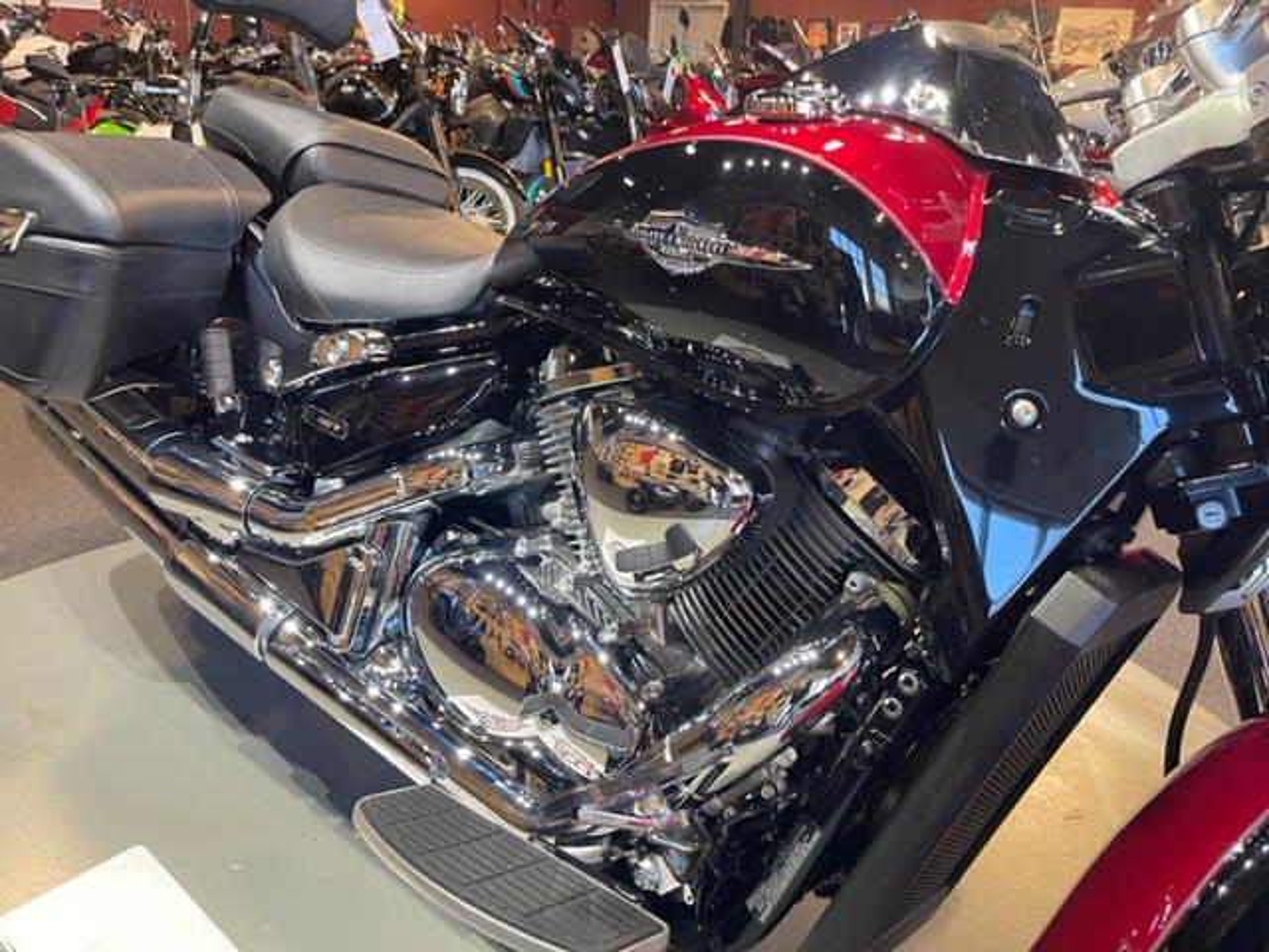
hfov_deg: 67.3
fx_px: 953
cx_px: 634
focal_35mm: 26
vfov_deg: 53.1
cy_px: 476
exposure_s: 1/60
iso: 200
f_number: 1.6
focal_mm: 5.1
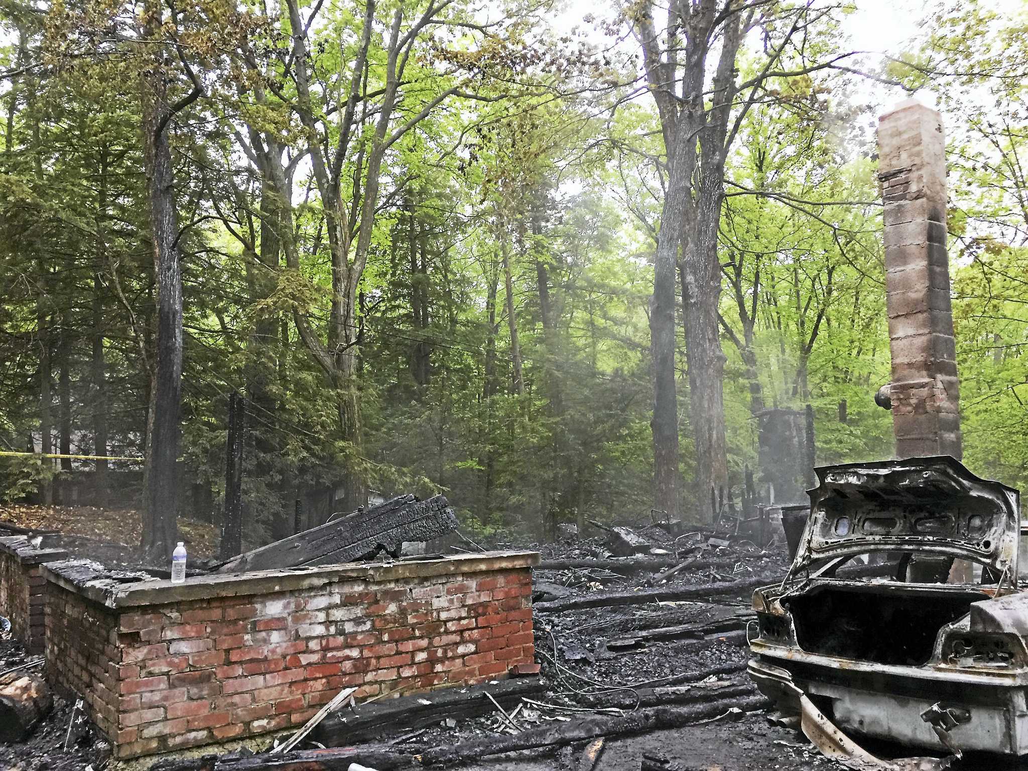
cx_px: 514
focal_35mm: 29
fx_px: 861
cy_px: 386
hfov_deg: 61.7
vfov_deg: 48.2
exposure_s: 1/15
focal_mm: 4.15
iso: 80
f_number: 2.2
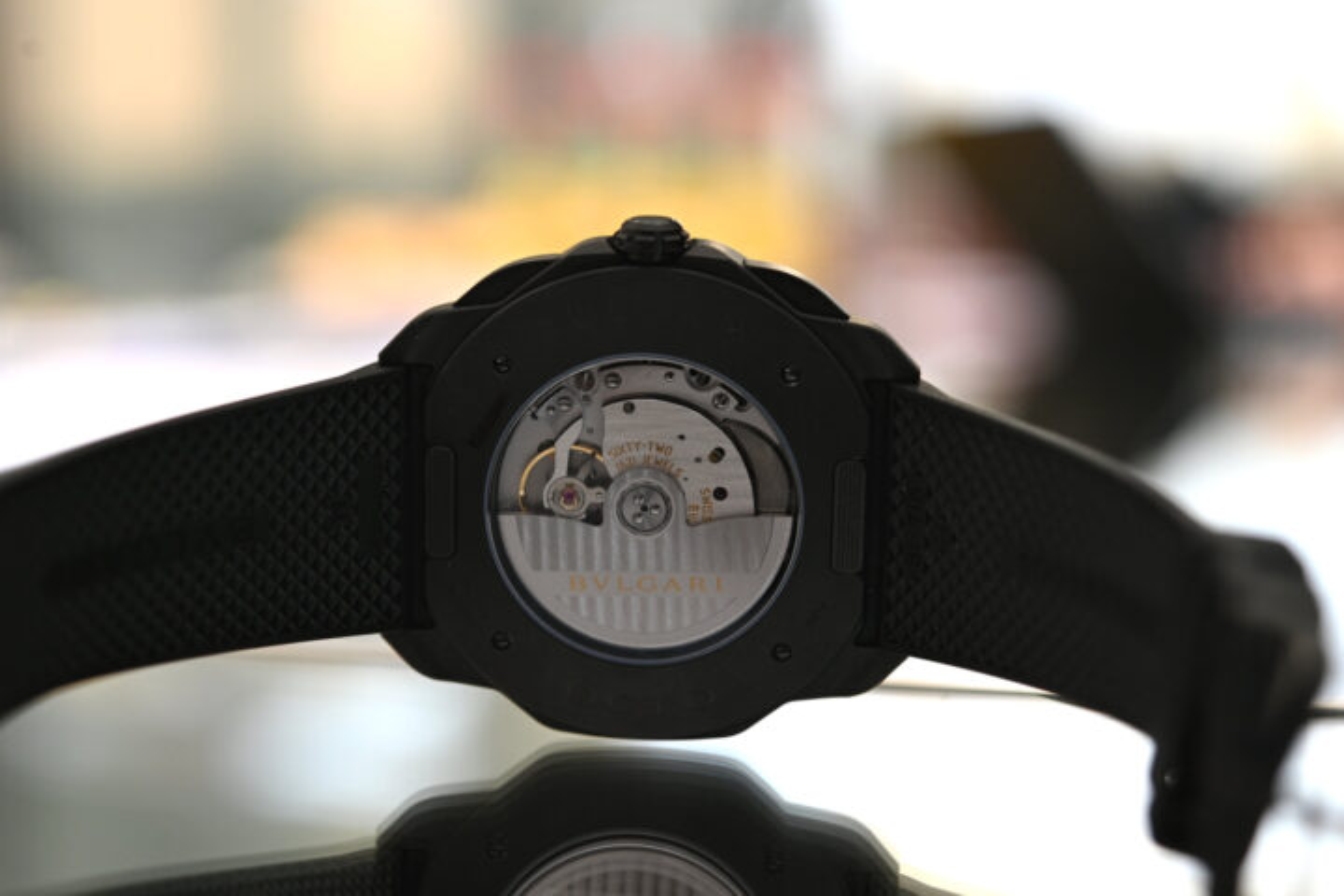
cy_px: 448
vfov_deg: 22.6
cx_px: 672
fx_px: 2240
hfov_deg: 33.4
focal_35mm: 60
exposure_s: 1/25
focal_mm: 60
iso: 400
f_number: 5.6
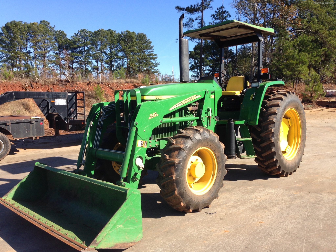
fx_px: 320
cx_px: 168
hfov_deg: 55.4
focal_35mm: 33
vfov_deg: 42.9
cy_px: 126
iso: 50
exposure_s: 1/834
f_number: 2.4
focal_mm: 4.12
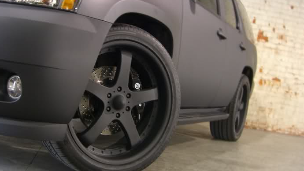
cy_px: 78
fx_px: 387
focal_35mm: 48
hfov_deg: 42.8
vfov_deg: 24.9
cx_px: 130
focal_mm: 7.9
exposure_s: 1/8
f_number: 2.8
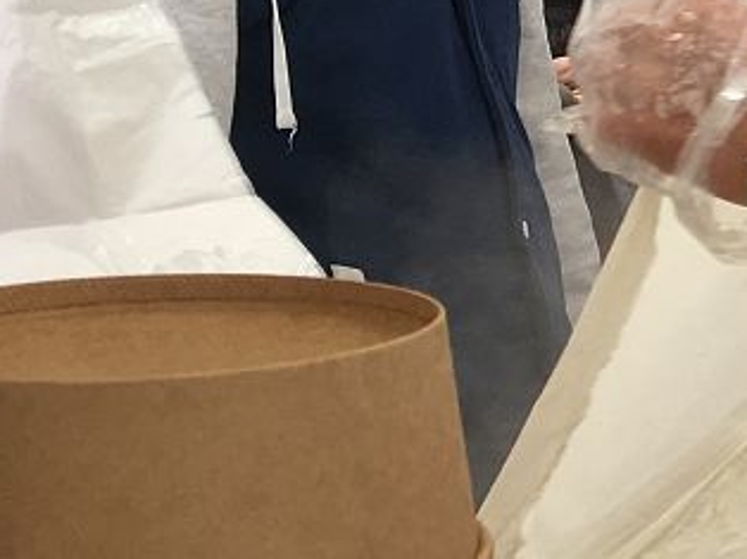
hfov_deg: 15.1
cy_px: 221
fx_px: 2394
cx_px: 1401
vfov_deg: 13.3
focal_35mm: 111
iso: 25
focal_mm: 4.15
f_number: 2.2
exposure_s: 1/413
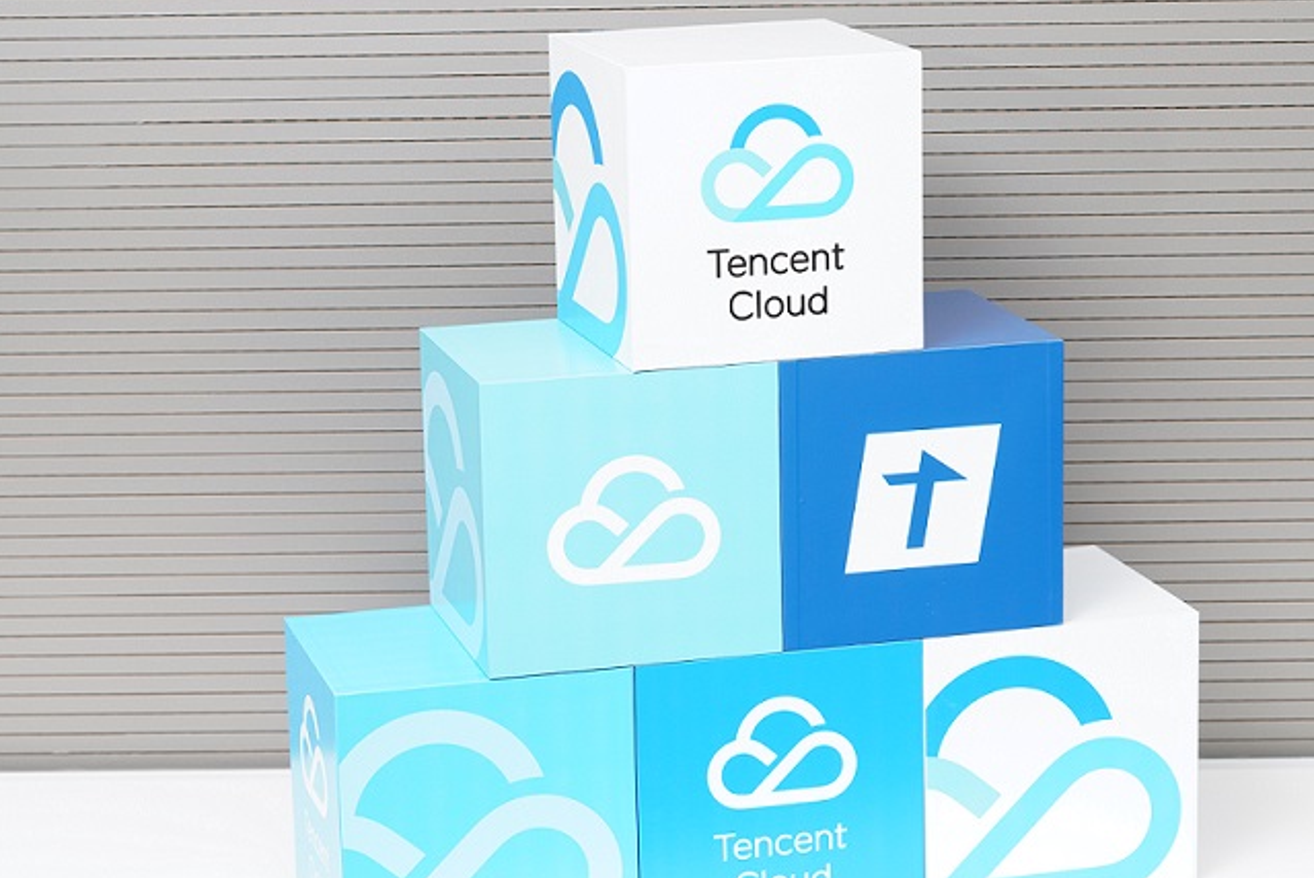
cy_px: 516
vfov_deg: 13.4
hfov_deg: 20.0
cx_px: 746
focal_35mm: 102
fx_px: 3725
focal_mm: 78
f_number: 5.6
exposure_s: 1/200
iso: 1000
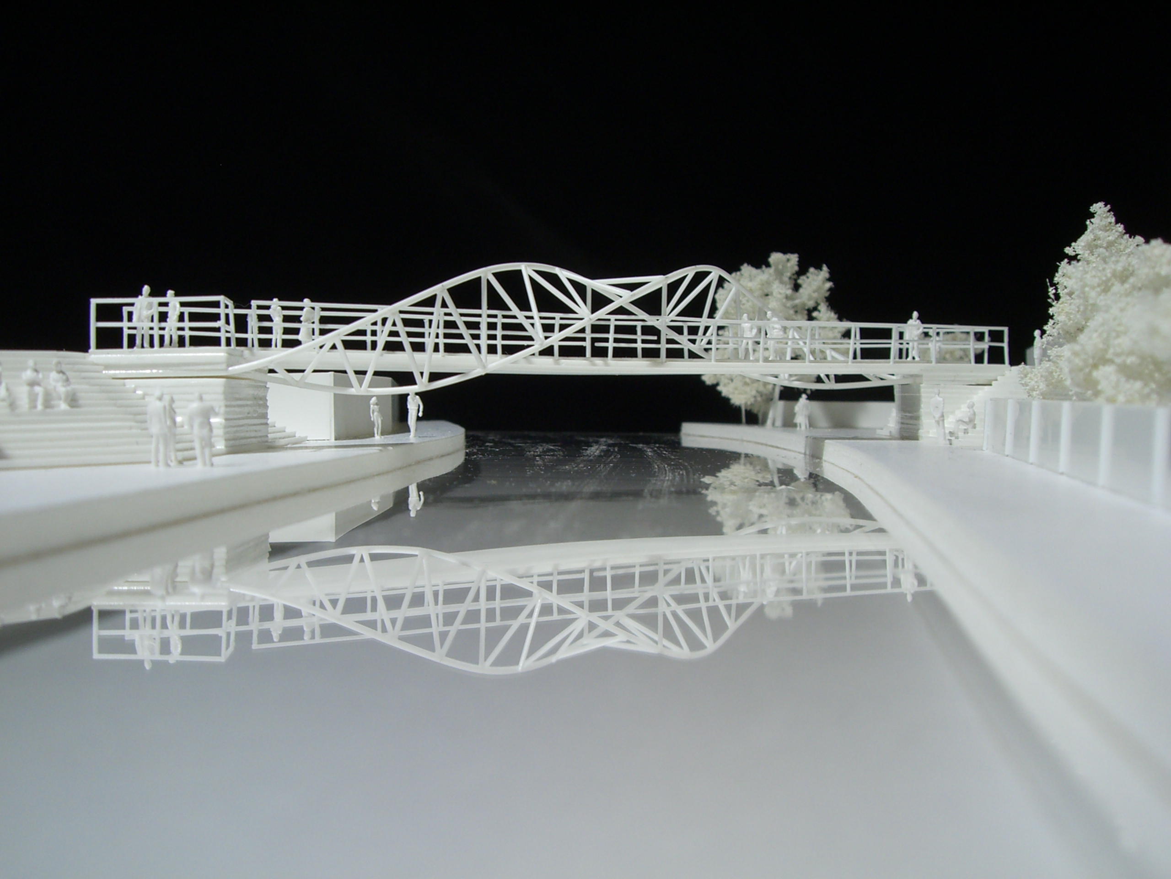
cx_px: 586
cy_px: 440
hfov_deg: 49.0
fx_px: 1285
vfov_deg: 37.7
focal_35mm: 38
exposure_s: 1/200
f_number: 4.3
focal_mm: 6.2
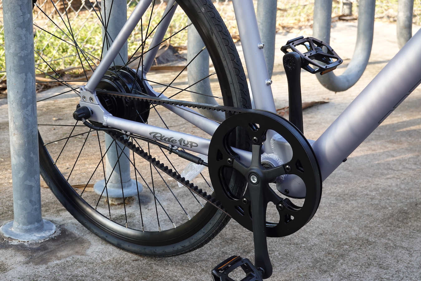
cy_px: 140
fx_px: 795
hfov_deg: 29.7
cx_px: 210
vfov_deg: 20.0
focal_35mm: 68
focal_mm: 24.84
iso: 125
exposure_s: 1/80
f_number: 4
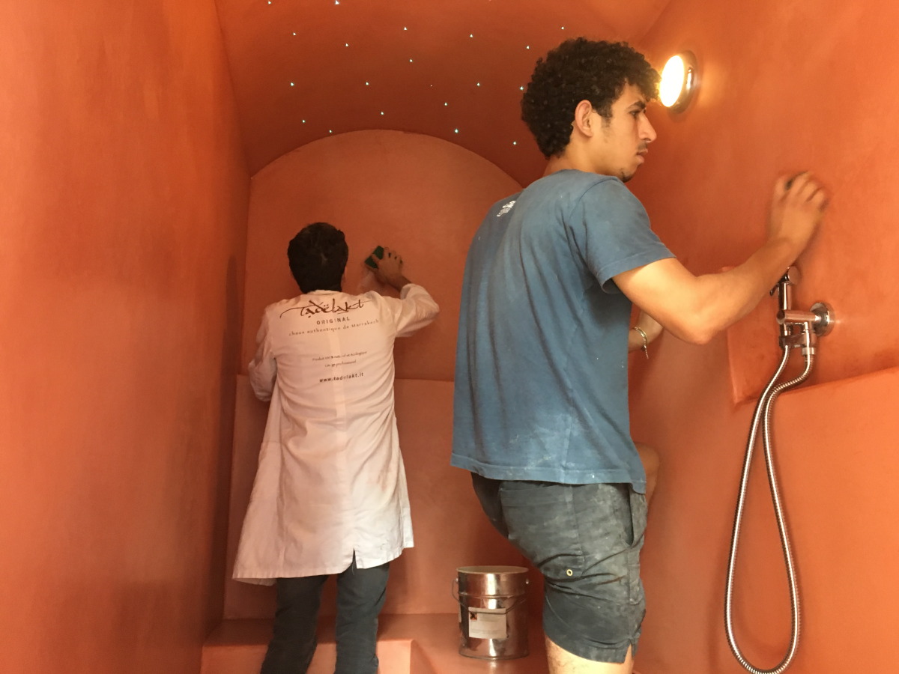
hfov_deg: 61.7
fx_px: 753
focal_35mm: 29
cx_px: 450
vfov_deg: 48.2
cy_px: 337
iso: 200
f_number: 2.2
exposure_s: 1/33
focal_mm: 4.15
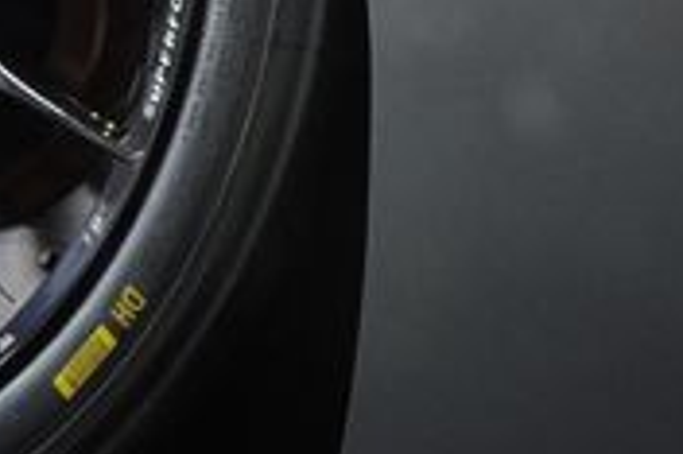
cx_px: 330
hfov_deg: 18.8
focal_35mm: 109
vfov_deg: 12.5
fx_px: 2066
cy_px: 87
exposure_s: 5
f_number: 18
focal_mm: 15
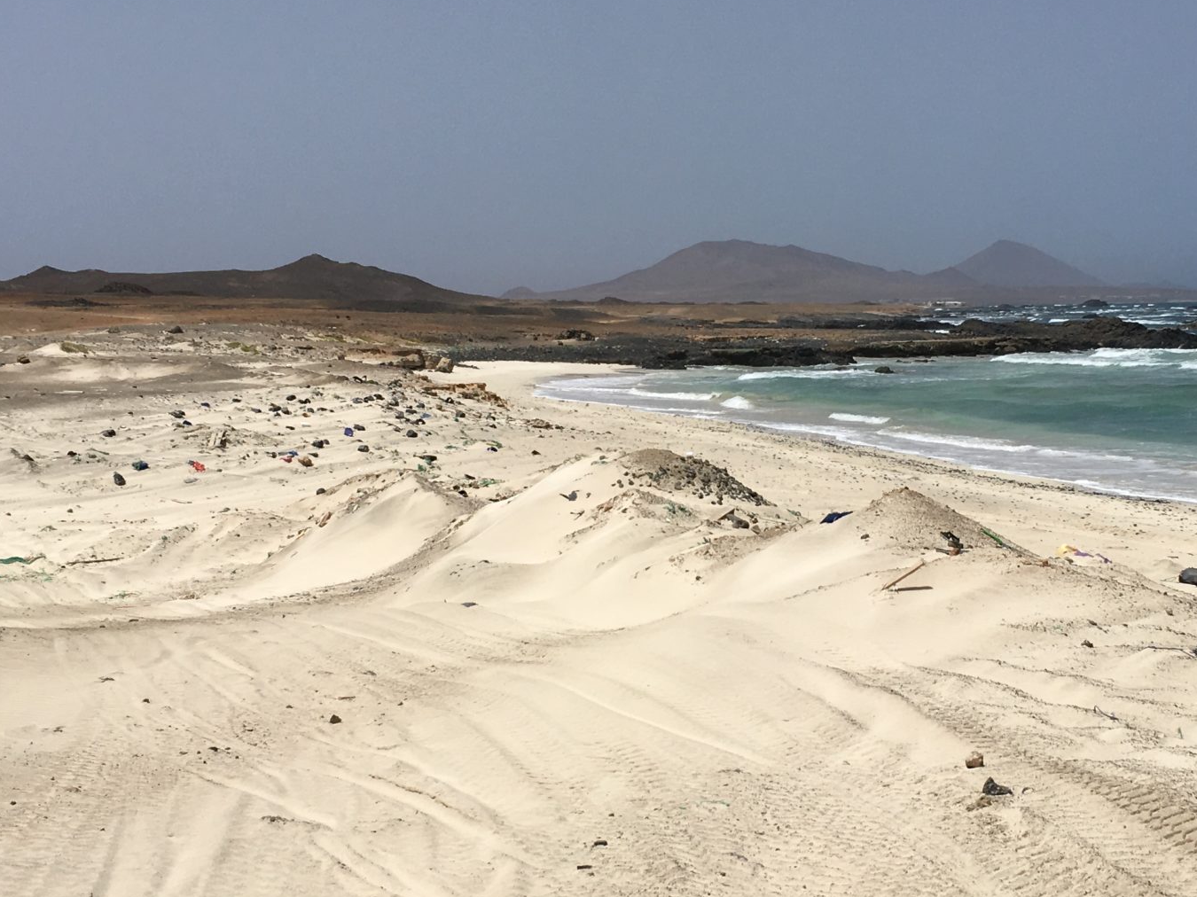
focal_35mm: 55
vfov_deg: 26.5
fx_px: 1902
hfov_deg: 34.8
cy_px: 469
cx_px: 732
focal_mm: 4.15
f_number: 2.2
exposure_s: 1/4525
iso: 25
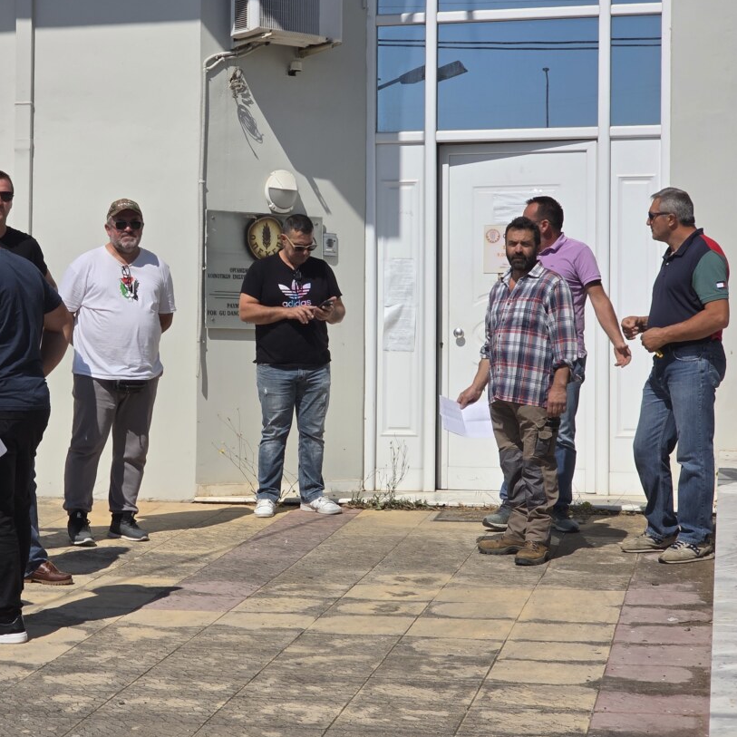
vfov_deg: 19.3
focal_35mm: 90
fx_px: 2168
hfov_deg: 19.2
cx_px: 225
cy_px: 353
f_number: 2.4
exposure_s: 1/4421
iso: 50
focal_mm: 7.9
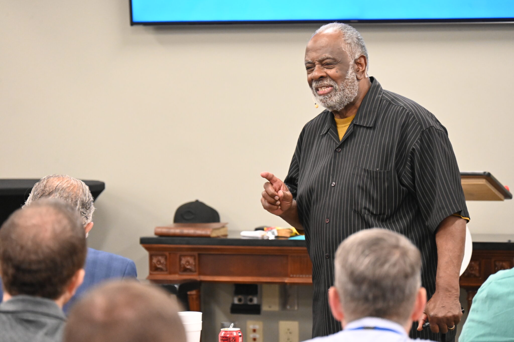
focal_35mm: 200
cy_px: 171
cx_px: 257
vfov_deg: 6.9
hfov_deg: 10.3
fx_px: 2854
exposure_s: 1/125
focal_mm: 200
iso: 9000
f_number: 6.3
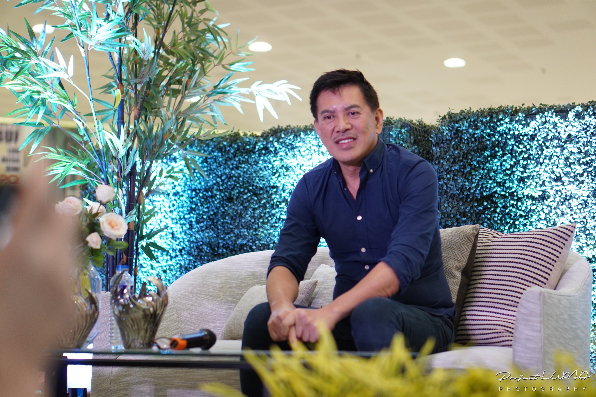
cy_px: 198
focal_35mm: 75
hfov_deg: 27.0
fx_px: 1242
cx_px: 298
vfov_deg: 18.2
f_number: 1.8
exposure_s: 1/250
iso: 800
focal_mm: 50
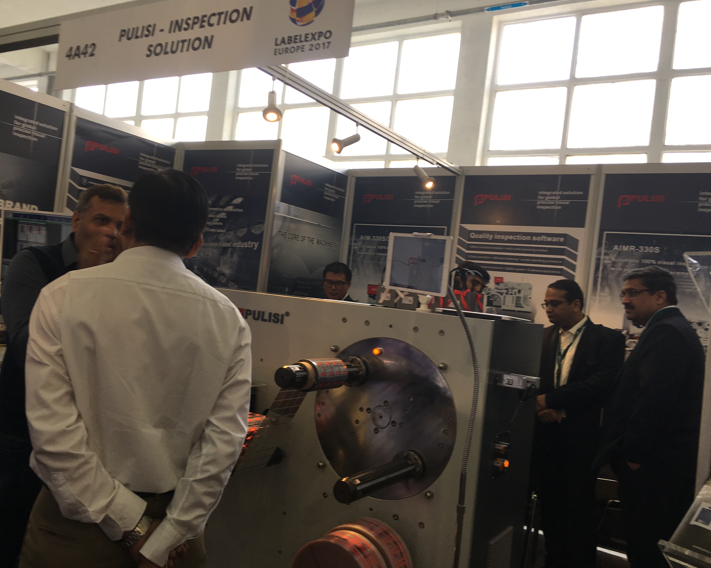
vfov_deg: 47.1
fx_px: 652
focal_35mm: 31
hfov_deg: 57.1
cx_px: 328
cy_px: 280
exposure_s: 1/50
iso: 25
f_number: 2.2
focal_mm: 4.15
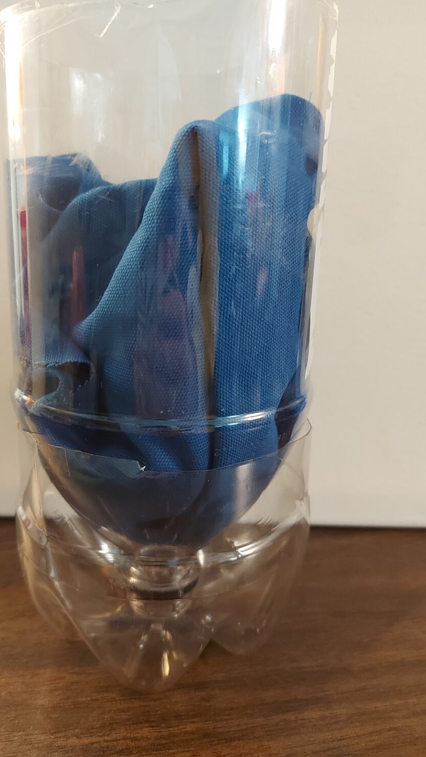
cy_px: 367
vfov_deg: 69.8
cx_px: 177
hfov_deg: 42.8
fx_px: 542
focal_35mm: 27
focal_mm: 5.23
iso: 500
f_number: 1.8
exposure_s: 1/24
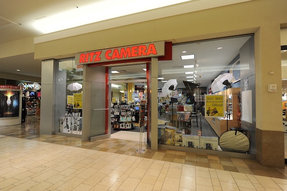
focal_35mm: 18
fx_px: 143
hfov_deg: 90.0
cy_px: 96
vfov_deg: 67.3
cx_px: 144
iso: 400
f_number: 4
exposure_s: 1/60
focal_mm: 18
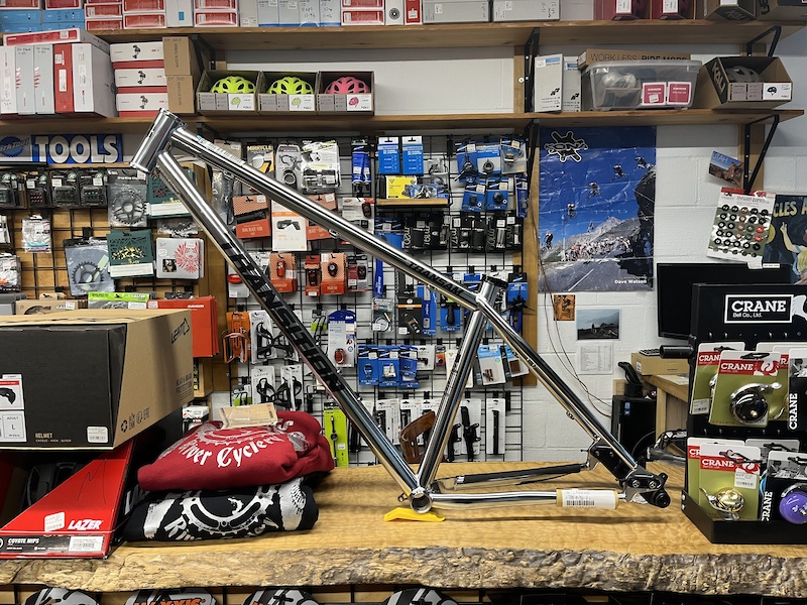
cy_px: 302
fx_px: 606
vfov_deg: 53.1
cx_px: 404
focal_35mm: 26
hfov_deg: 67.3
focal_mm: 5.1
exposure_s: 1/60
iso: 100
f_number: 1.6
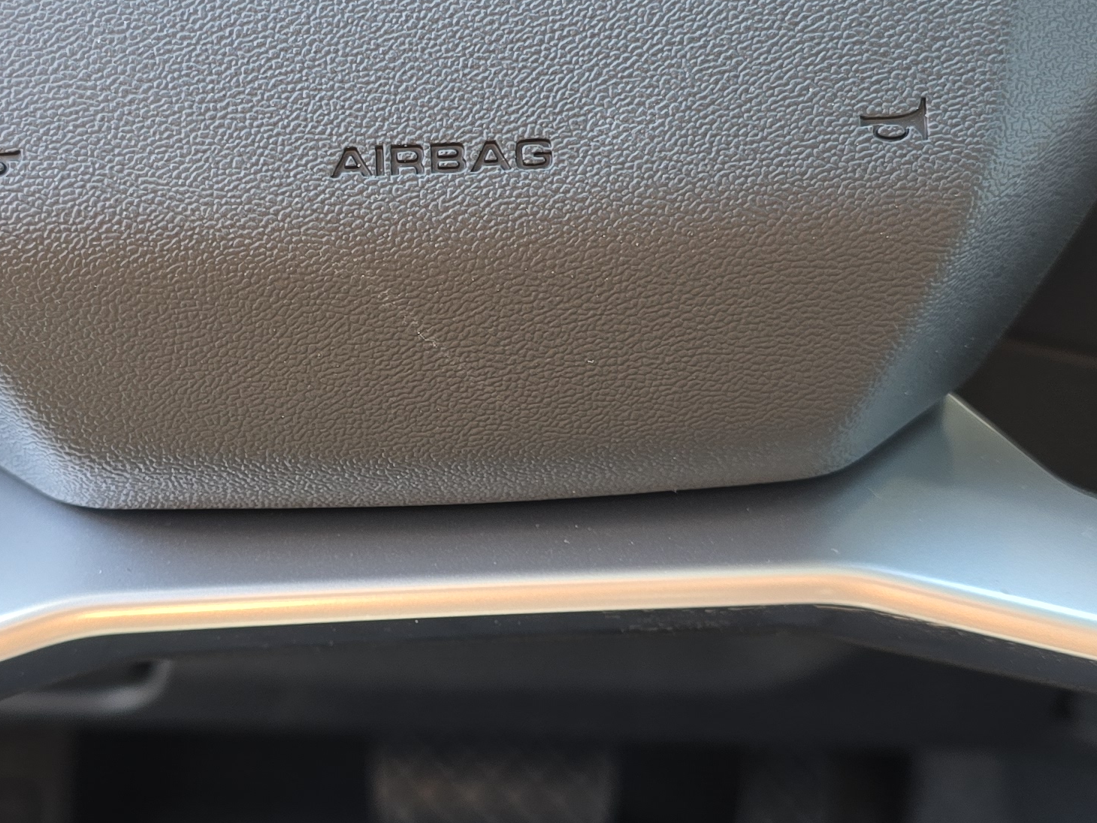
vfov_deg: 23.3
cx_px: 413
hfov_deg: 30.6
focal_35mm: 63
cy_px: 426
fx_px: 1997
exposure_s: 1/50
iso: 40
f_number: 1.7
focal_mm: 6.3
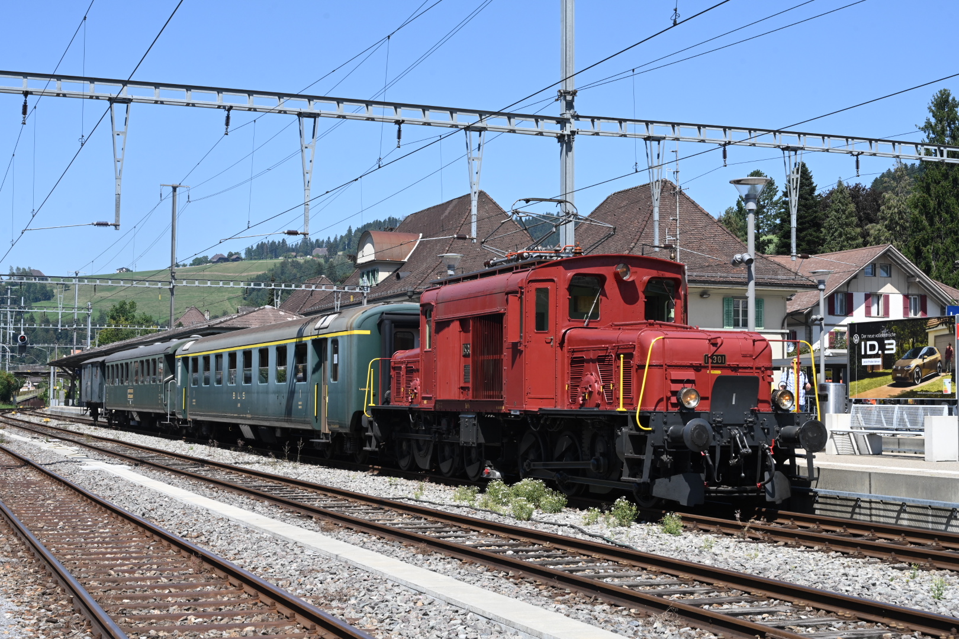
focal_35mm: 52
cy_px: 320
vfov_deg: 26.0
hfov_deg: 38.2
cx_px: 480
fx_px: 1385
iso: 500
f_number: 11
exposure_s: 1/500
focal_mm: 52
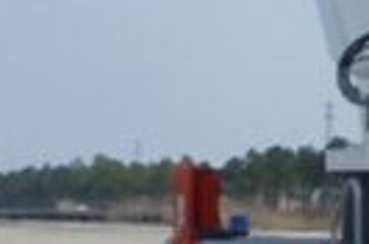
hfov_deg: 8.1
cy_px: 17
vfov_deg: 5.8
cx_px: 871
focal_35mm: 235
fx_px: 2403
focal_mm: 6.6
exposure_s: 1/350
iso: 50
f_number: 6.3
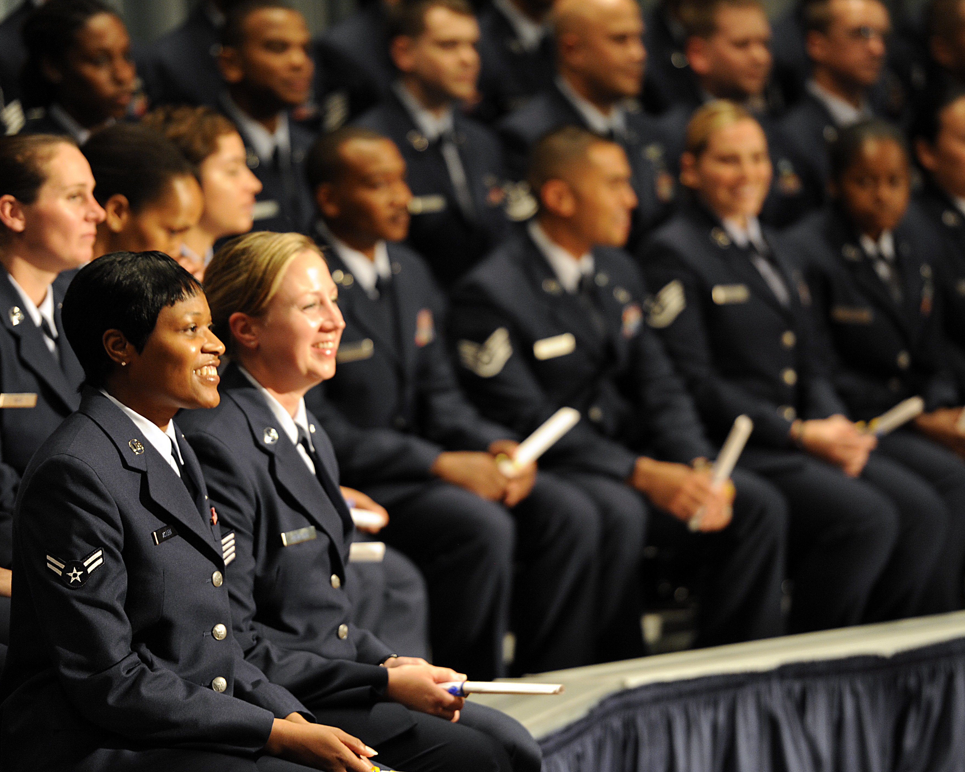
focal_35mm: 226
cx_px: 504
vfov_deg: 6.8
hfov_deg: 8.6
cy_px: 386
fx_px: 6454
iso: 1600
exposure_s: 1/20
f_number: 2.8
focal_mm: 200
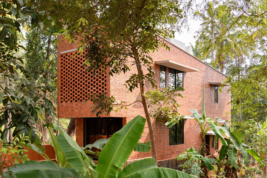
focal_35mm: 40
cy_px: 89
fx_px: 297
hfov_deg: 48.5
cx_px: 134
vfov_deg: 33.4
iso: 160
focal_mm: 40
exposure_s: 1/40
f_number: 8
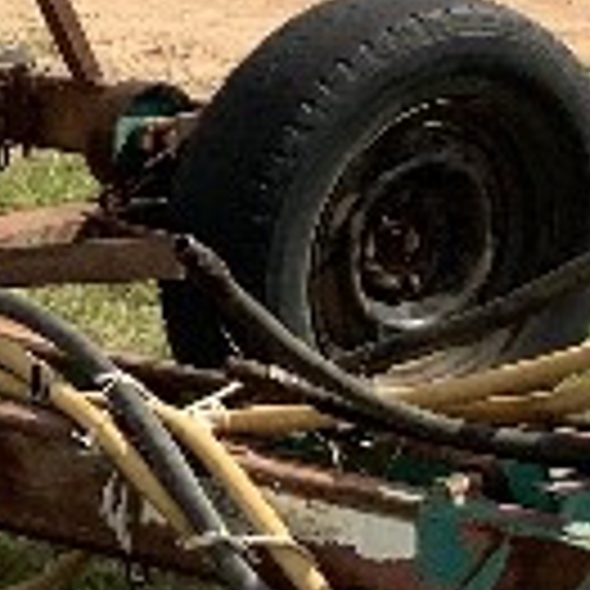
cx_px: -761
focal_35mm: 195
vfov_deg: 8.9
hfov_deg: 8.3
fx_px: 3760
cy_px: 77
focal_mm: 3
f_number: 1.8
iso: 20
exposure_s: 1/2667
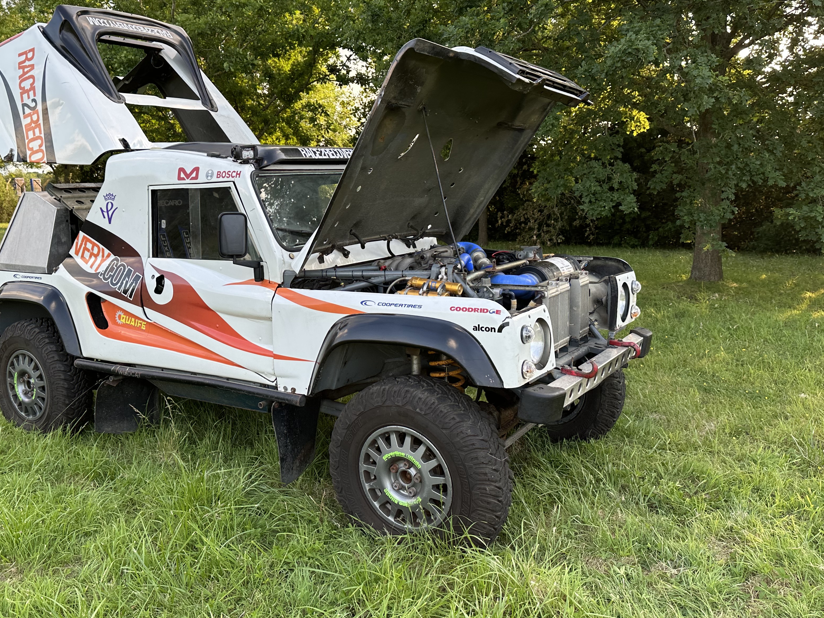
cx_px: 335
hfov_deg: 58.0
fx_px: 738
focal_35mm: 31
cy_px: 278
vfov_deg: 45.4
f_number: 1.78
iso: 80
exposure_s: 1/303
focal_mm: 6.86
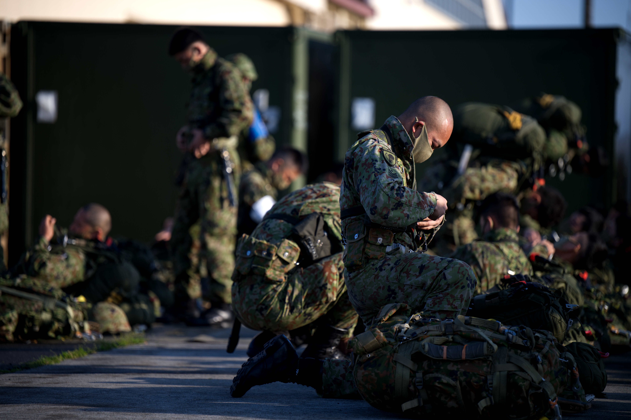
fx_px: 2979
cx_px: 316
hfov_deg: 12.1
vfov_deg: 8.1
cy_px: 210
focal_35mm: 170
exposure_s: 1/2500
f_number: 2.8
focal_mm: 170
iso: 125
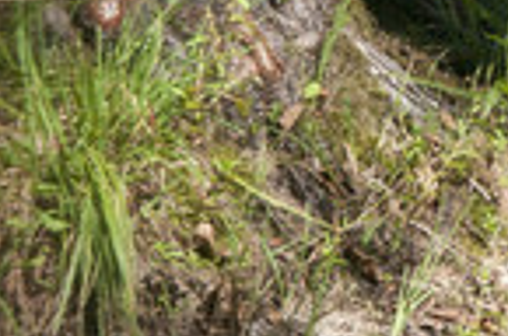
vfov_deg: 1.0
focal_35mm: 1358
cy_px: -206
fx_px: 19121
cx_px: 1135
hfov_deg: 1.5
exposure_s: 1/40
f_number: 10
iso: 200
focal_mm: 128
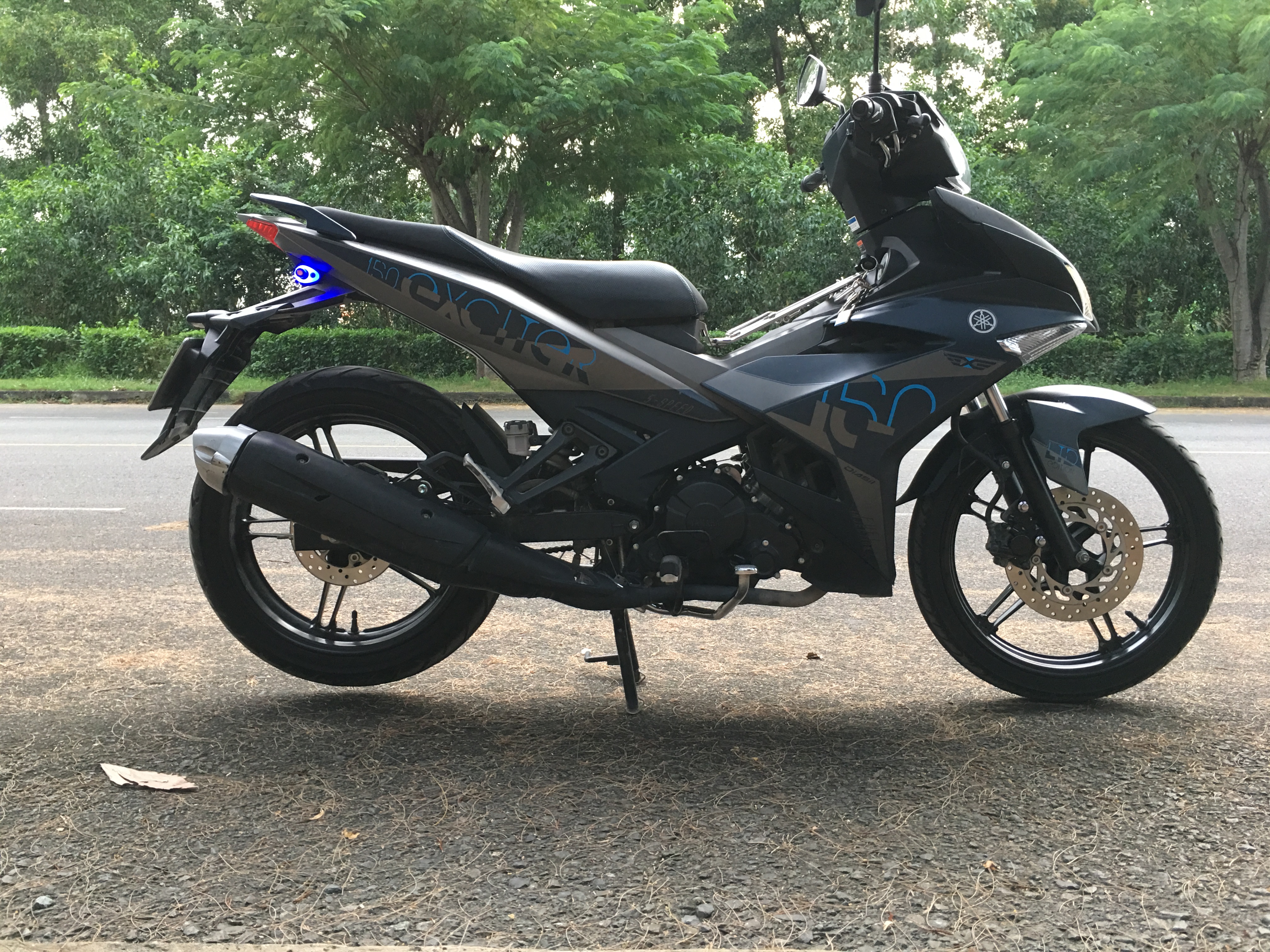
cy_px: 476
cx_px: 635
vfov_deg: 48.2
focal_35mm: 29
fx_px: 1064
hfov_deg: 61.7
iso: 64
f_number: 2.2
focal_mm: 4.15
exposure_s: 1/17
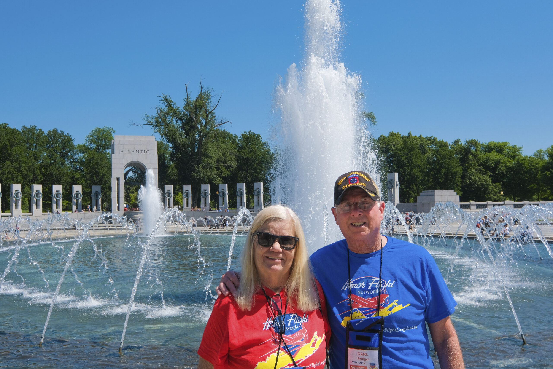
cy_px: 184
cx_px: 276
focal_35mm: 36
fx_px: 553
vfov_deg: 36.9
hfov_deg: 53.1
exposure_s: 1/750
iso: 320
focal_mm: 24
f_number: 9
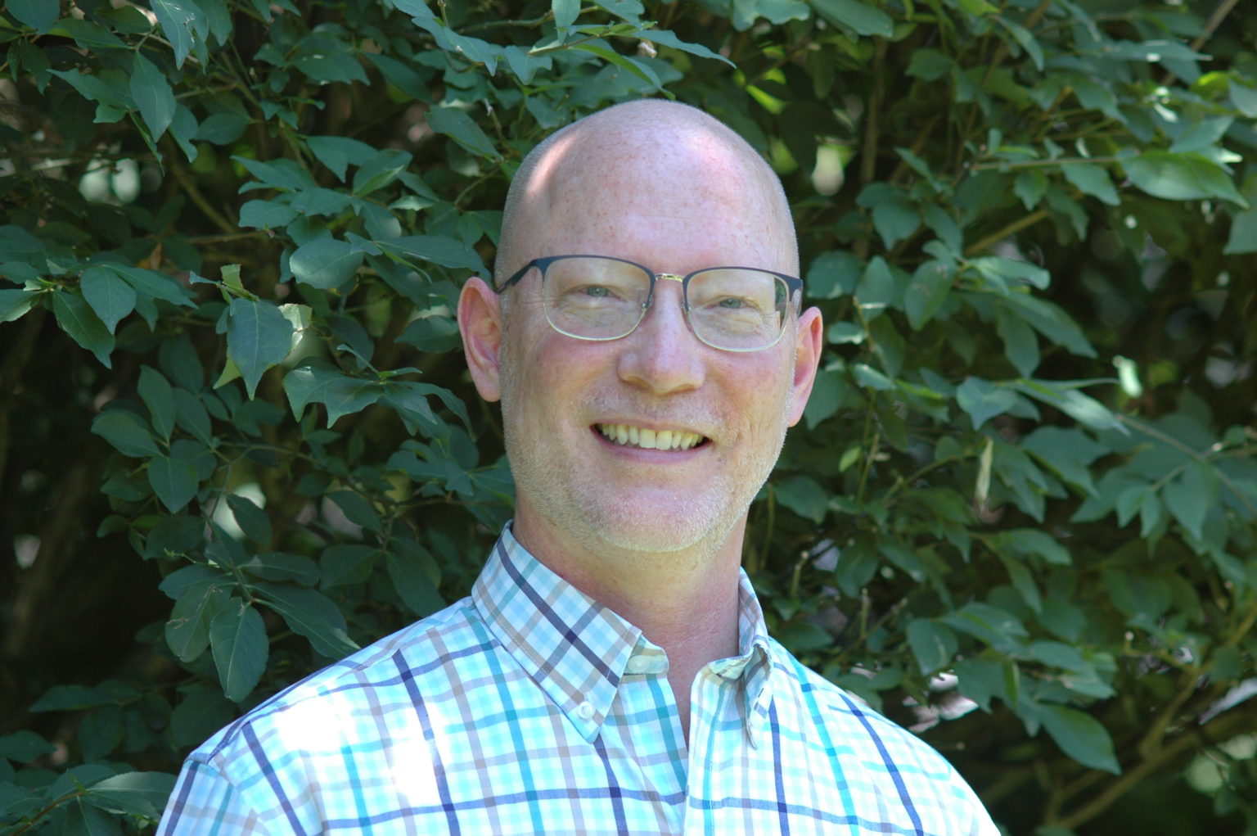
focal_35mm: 158
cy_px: 418
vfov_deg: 8.7
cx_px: 628
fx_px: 5494
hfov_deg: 13.1
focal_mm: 105
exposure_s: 1/200
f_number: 3.5
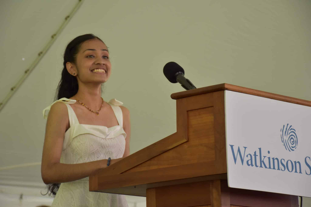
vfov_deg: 10.2
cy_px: 104
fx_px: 1166
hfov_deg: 15.2
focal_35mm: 135
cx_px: 156
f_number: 5.3
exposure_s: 1/160
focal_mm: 90
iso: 800
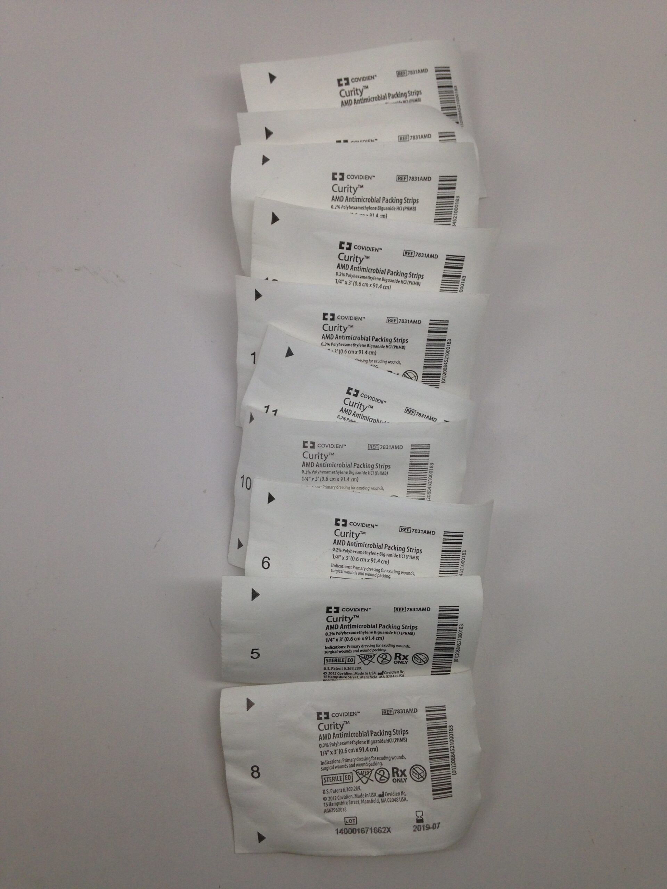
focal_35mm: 33
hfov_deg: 42.9
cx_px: 334
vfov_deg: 55.4
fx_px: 848
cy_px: 444
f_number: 2.4
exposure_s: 1/120
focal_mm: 4.12
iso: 64
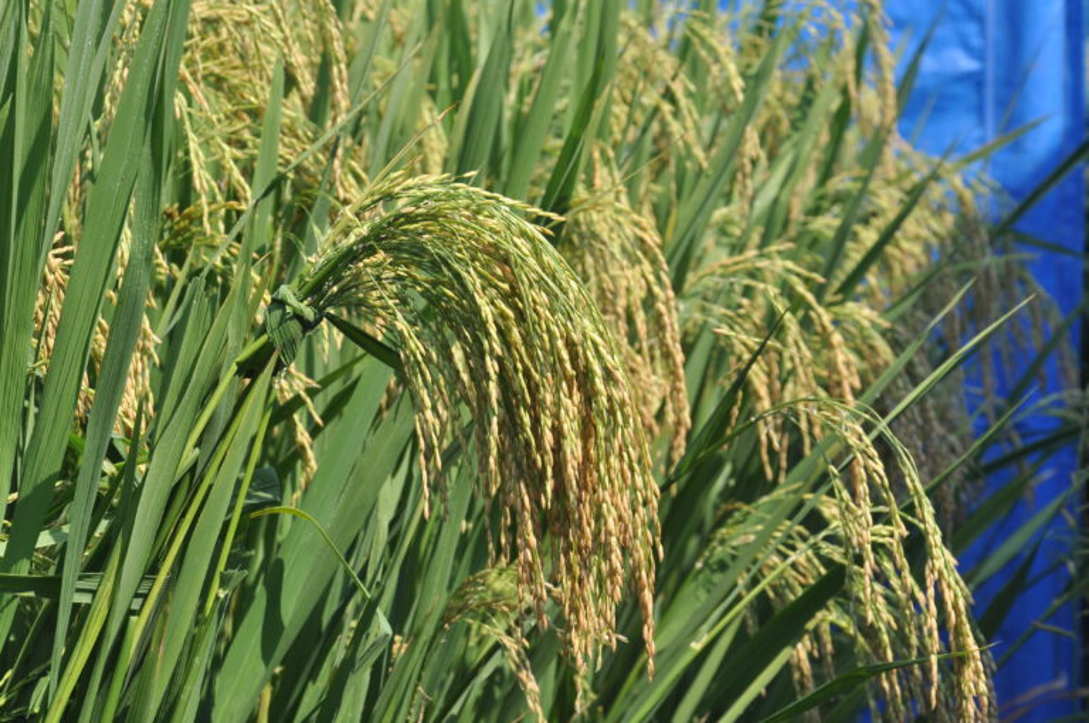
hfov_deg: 17.1
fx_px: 3625
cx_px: 544
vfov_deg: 11.4
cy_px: 362
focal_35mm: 120
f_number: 13
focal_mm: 80
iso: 200
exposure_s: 1/125
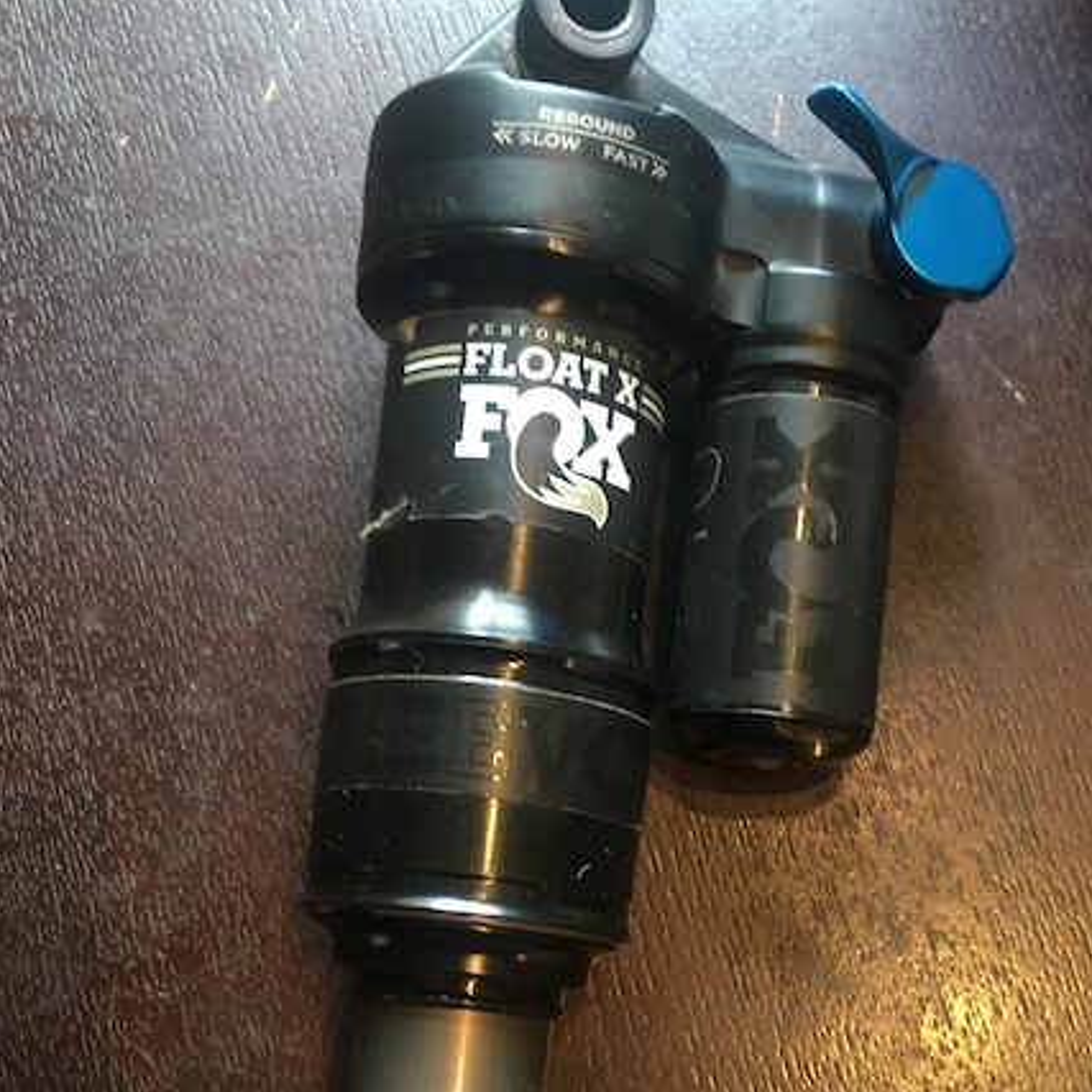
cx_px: 598
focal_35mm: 48
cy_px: 811
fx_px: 1713
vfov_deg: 34.6
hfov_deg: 35.3
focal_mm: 4.15
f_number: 2.2
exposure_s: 1/30
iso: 100
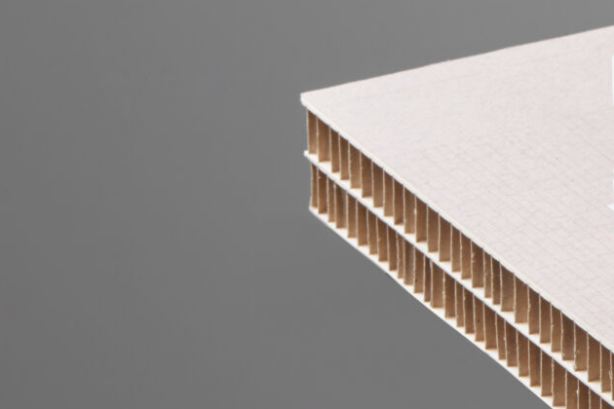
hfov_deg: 3.7
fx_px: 9431
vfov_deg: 2.5
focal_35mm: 553
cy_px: 169
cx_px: 714
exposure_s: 1/125
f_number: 22
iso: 64
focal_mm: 170
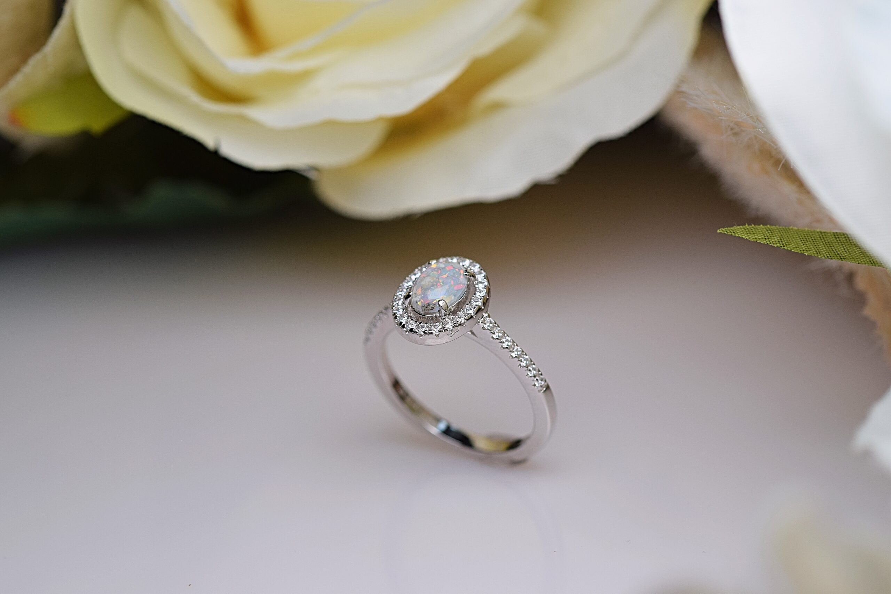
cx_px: 446
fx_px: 3898
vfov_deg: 8.7
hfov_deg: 13.0
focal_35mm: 158
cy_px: 297
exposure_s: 1/250
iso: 400
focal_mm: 105
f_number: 8
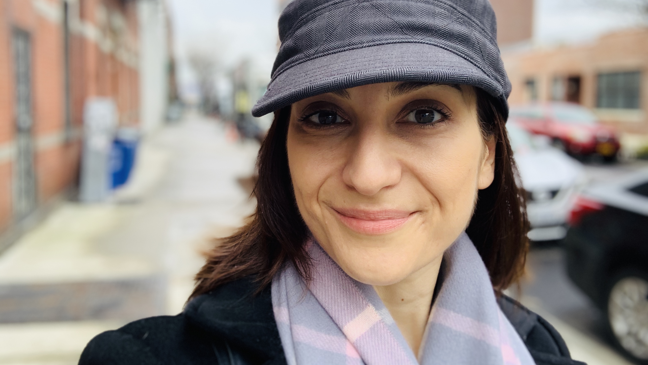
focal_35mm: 35
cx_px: 323
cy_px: 153
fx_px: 601
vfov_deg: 33.6
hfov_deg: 56.6
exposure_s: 1/121
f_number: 2.2
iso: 25
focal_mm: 2.87
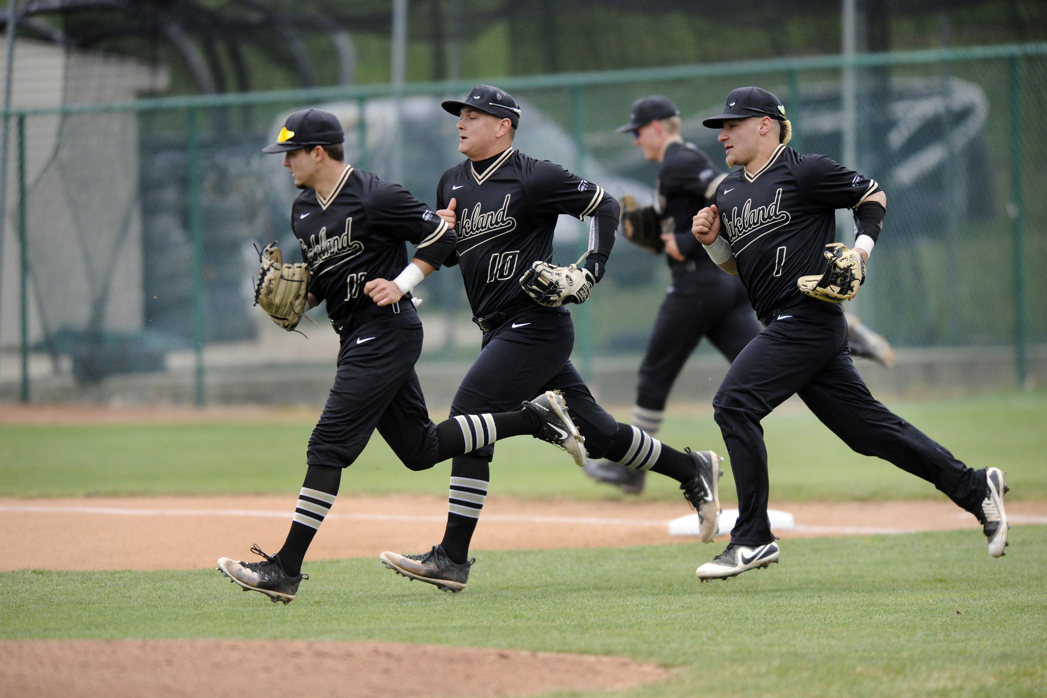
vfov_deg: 3.3
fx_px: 12272
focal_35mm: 422
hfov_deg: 4.9
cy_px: 349
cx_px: 526
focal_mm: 420
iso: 1600
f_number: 4
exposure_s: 1/2500
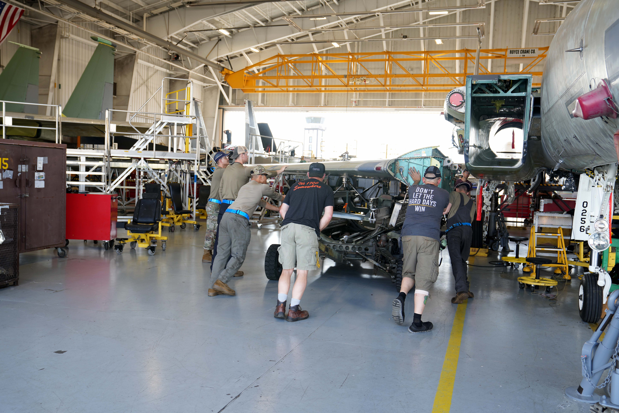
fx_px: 567
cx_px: 310
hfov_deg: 57.2
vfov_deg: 40.0
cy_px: 206
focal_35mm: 33
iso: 100
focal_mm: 33
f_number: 3.5
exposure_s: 1/60
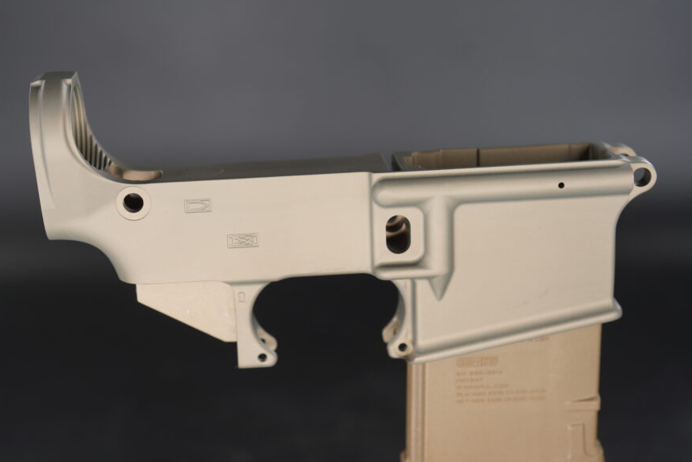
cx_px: 316
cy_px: 220
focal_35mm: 59
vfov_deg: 23.0
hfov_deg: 33.9
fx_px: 1134
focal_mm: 50
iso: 125
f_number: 4
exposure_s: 1/60
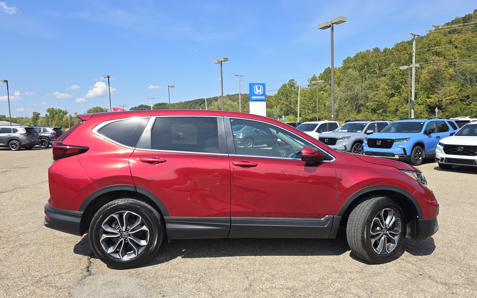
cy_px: 142
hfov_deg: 72.5
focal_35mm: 25
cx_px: 240
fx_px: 325
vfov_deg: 49.3
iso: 12
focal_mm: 6.3
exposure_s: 1/611
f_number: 1.7
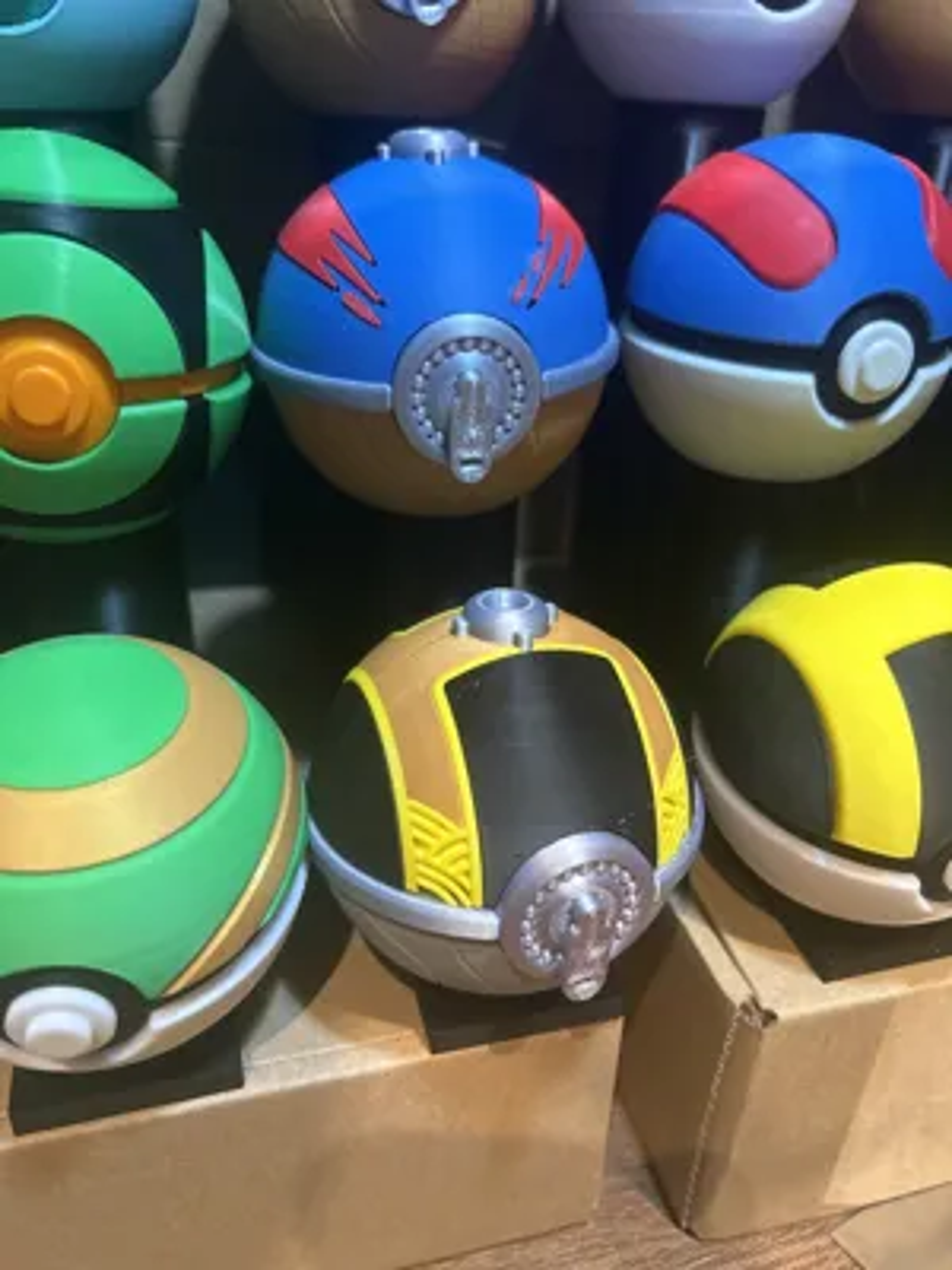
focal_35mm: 26
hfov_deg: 53.1
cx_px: 476
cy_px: 635
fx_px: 953
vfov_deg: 67.3
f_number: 1.5
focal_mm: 5.7
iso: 320
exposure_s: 1/60
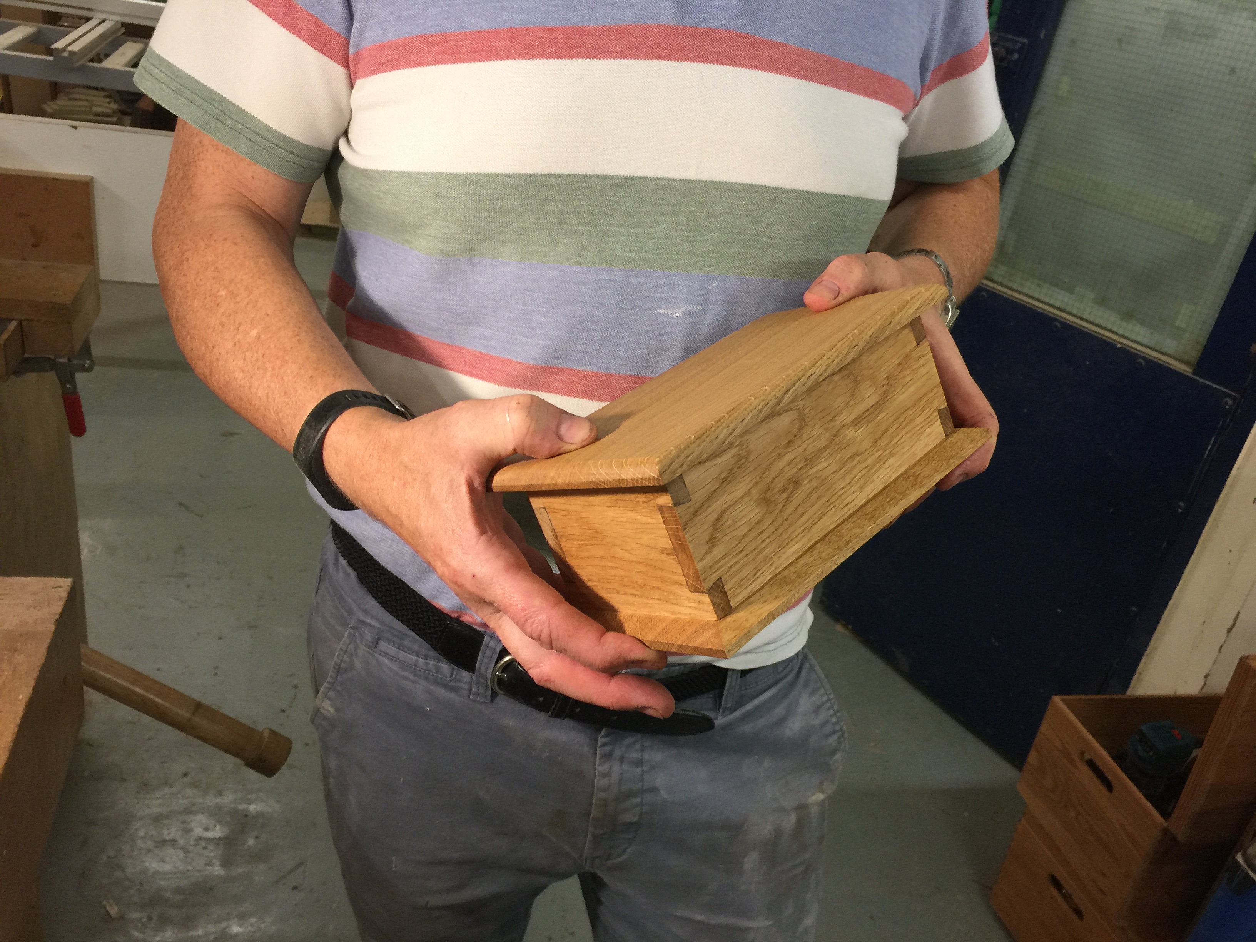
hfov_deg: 61.7
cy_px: 471
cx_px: 628
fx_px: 1052
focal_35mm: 29
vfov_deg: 48.2
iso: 50
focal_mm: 4.15
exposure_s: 1/17
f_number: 2.2
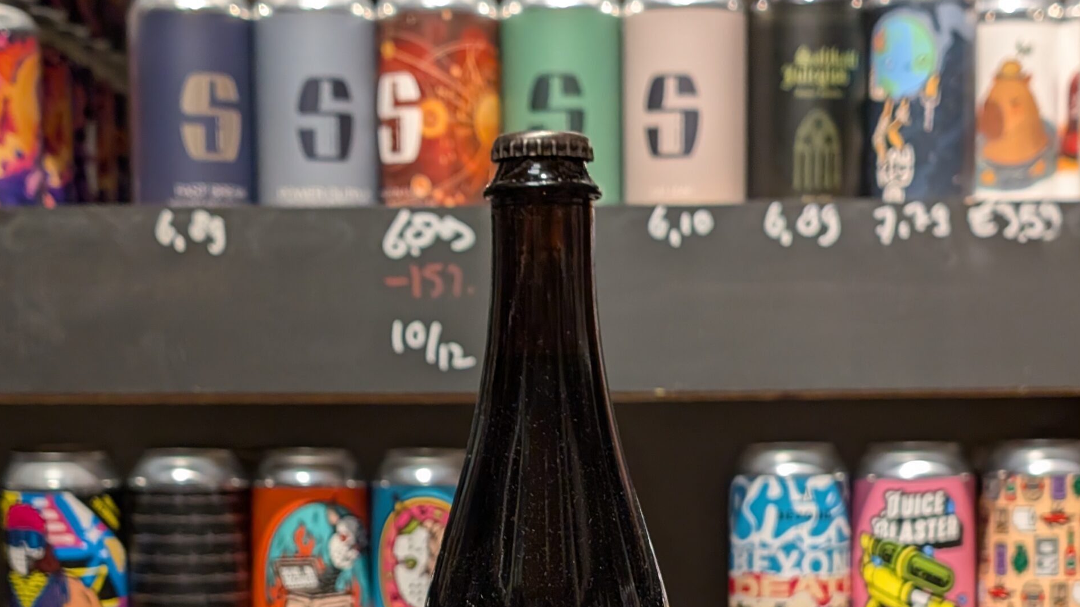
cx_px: 535
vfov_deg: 16.4
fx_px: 2062
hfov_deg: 29.4
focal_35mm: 72
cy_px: 629
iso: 162
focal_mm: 6.9
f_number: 1.68
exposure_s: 1/100
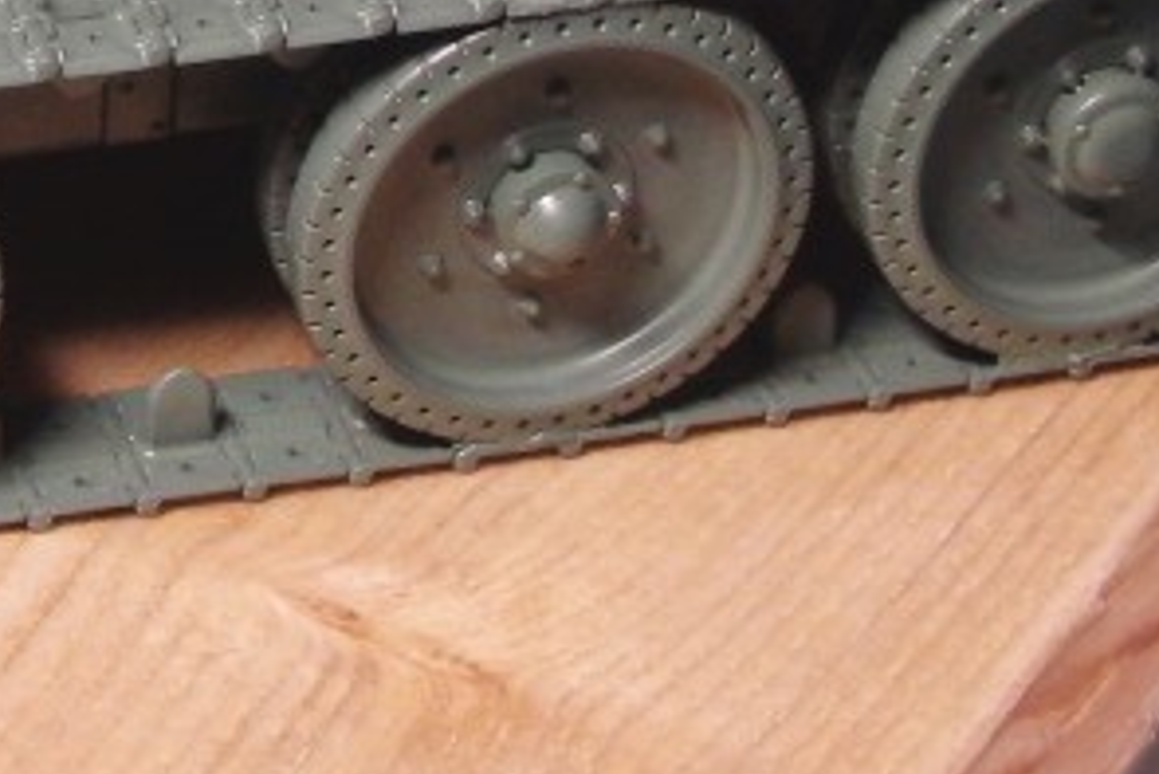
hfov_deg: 10.4
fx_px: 6281
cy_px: -263
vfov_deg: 7.0
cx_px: -86
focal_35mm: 195
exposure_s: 1/50
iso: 500
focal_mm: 9.8
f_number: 4.1
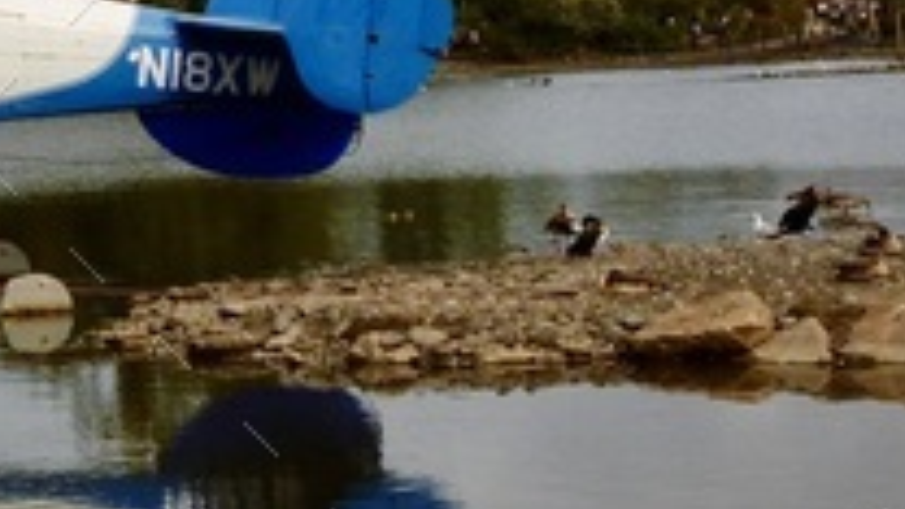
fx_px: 3264
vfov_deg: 8.7
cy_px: -207
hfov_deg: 15.4
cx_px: -65
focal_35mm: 136
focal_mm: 7.9
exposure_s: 1/1300
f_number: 3.4
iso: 100
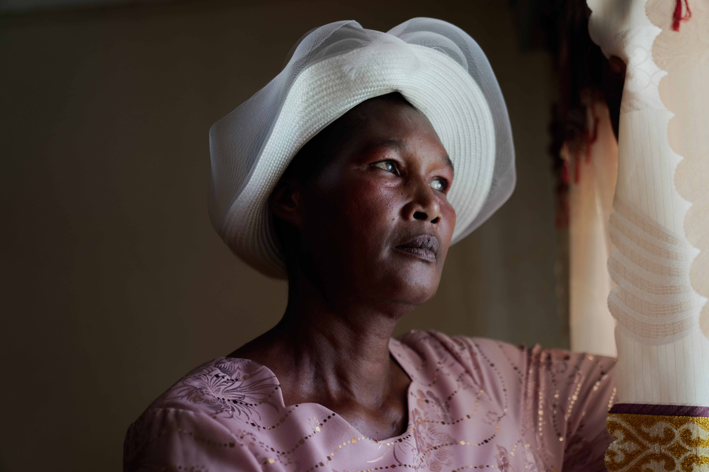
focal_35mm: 51
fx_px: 1004
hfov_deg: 38.9
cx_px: 354
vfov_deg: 26.5
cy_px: 236
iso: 640
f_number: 2.8
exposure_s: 1/50
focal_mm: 51
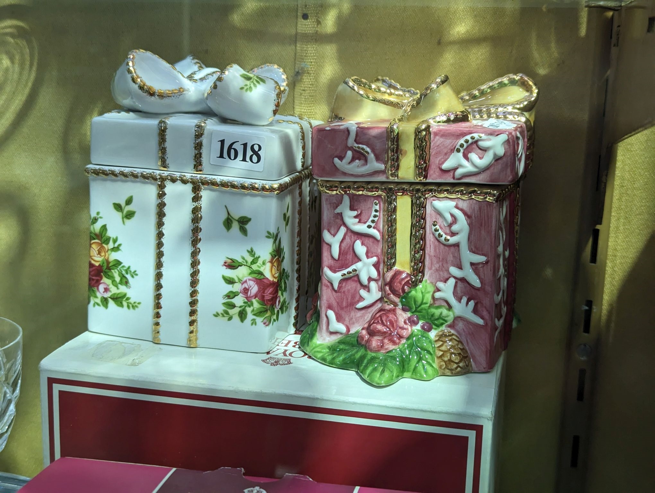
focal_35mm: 48
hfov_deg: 39.6
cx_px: 328
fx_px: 910
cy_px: 246
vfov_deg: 30.3
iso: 255
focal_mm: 6.81
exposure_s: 1/99.9
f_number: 1.85
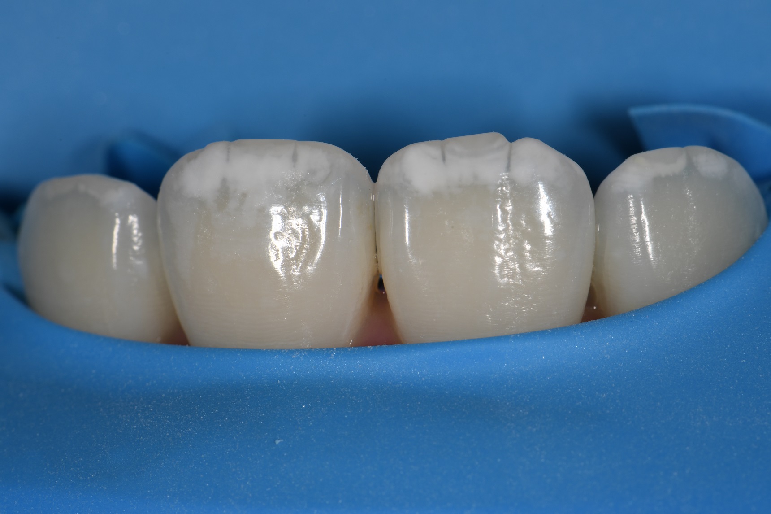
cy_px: 257
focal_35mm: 126
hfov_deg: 16.3
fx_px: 2698
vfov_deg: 10.9
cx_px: 386
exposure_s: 1/160
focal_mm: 105
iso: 200
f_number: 32
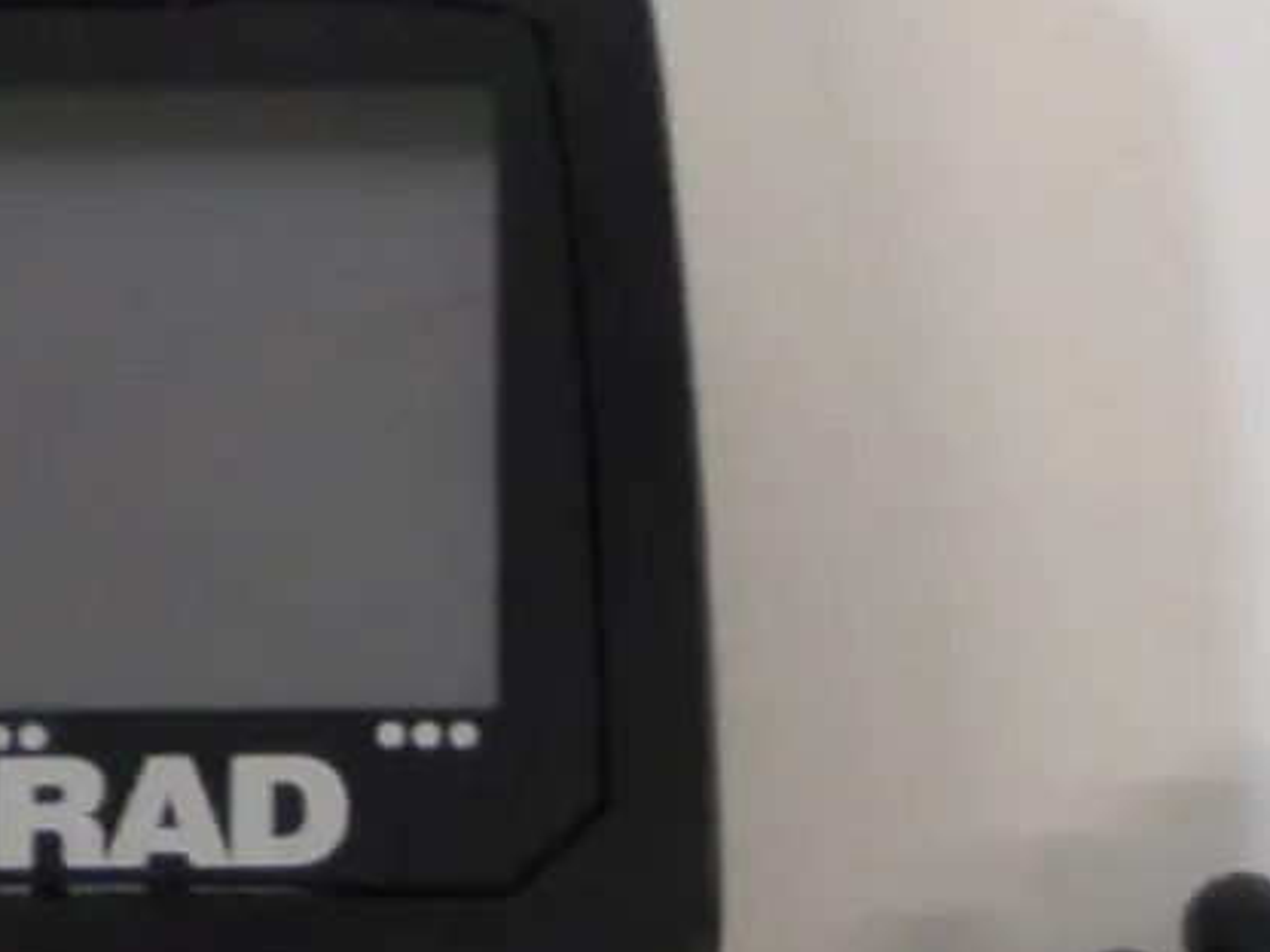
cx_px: 1093
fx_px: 5650
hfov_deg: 12.7
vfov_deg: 8.7
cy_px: 2337
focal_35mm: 154
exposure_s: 1/30
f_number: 2.5
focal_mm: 4.5
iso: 100
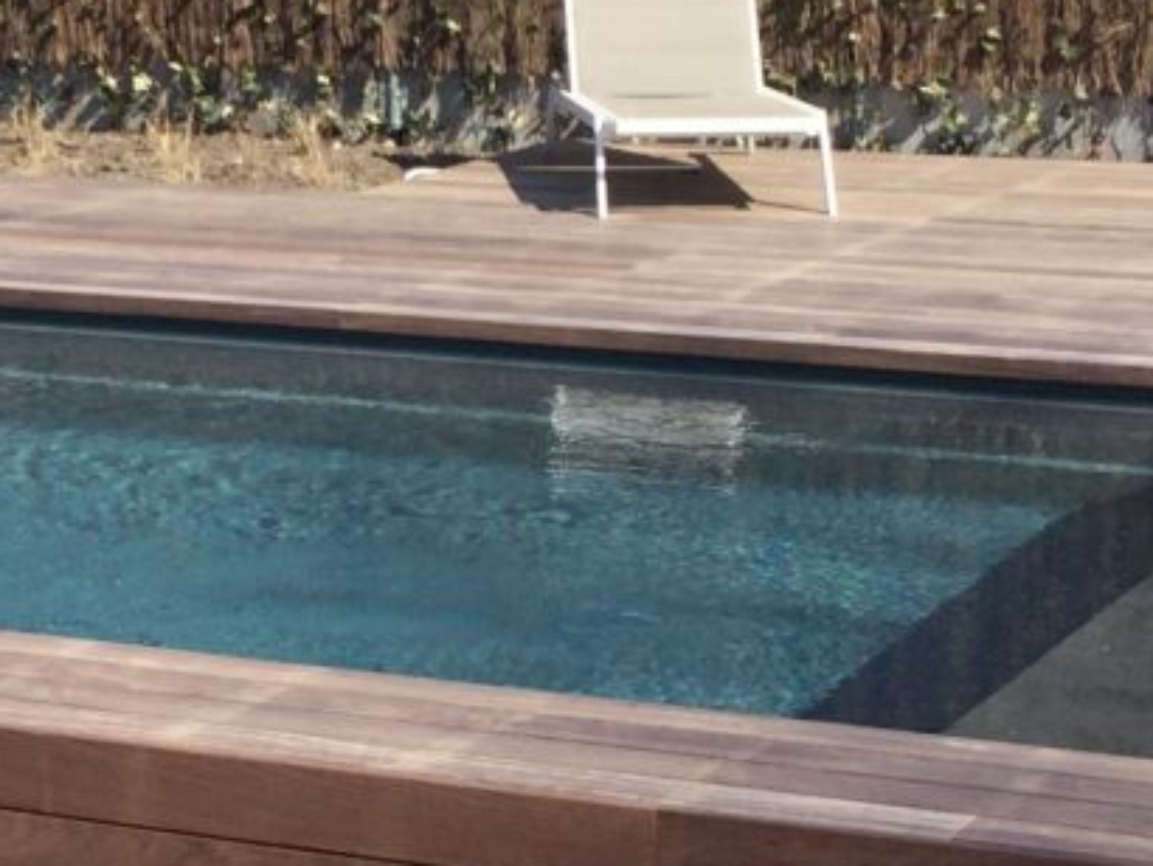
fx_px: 3866
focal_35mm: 116
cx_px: 346
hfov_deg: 16.9
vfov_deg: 12.7
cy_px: 635
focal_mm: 3.3
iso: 25
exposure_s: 1/1031
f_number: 2.4
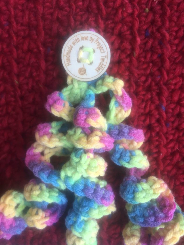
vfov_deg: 61.7
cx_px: 92
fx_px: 206
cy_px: 122
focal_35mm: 29
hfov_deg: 48.2
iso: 50
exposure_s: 1/33
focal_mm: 4.15
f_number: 2.2
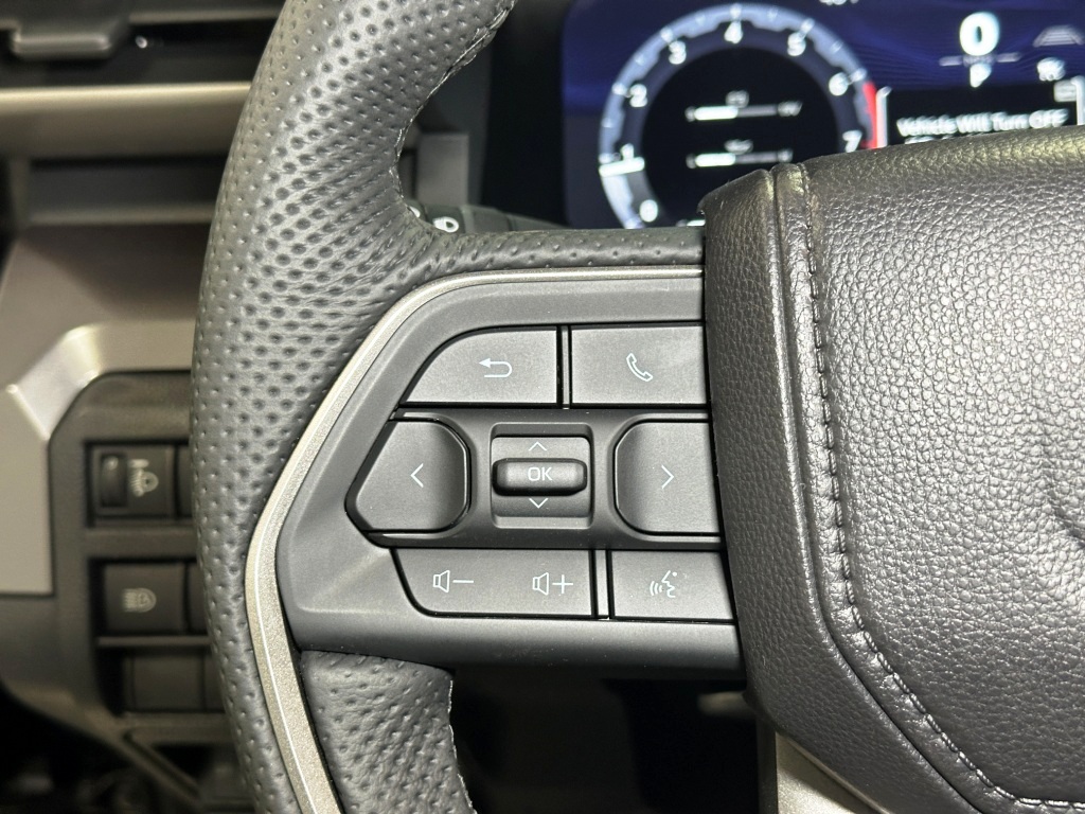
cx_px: 542
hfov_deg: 39.7
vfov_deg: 30.3
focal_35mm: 48
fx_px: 1505
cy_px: 407
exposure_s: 1/40
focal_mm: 6.86
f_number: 1.78
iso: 320
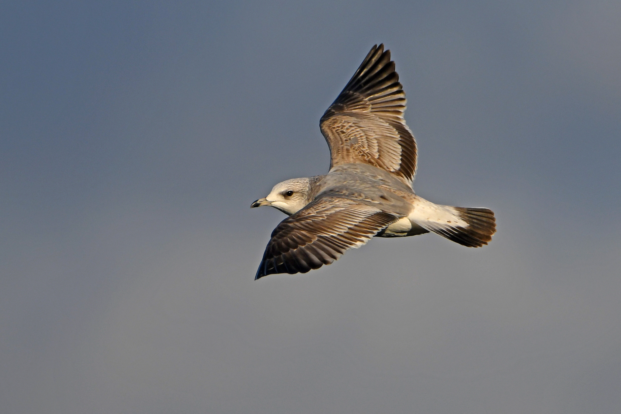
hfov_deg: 3.0
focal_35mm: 690
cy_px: 207
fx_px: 11902
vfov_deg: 2.0
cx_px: 310
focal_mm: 460
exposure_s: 1/2500
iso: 220
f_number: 6.3
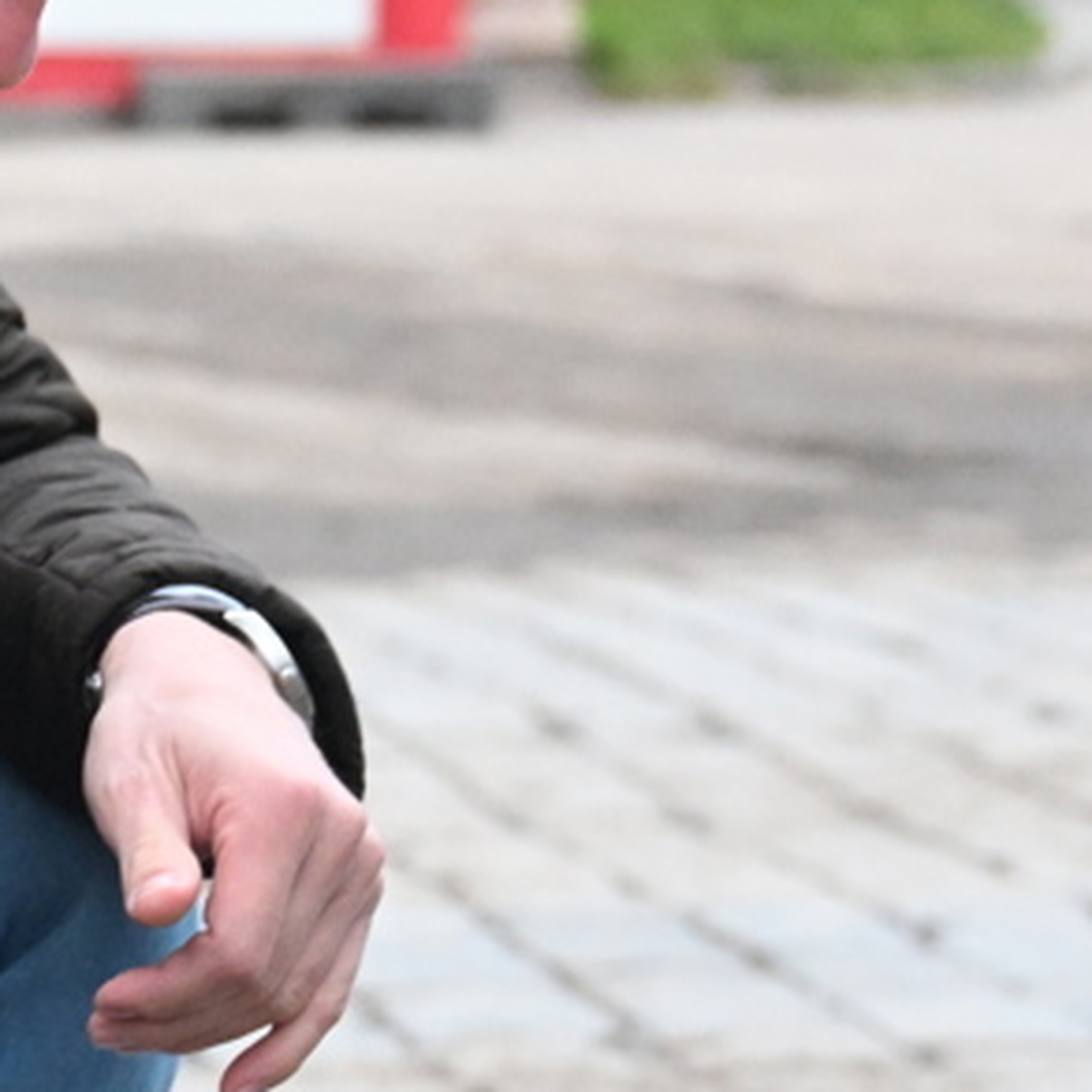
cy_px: 827
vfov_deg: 7.8
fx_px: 7959
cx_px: 130
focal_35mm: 223
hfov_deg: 7.8
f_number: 3.5
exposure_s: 1/250
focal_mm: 48
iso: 5000
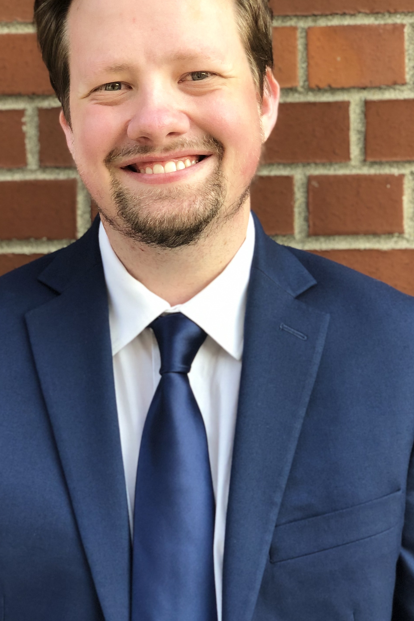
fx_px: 1328
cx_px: 162
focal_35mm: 77
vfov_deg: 26.3
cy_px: 288
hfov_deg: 17.7
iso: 32
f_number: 2.4
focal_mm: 6
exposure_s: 1/60
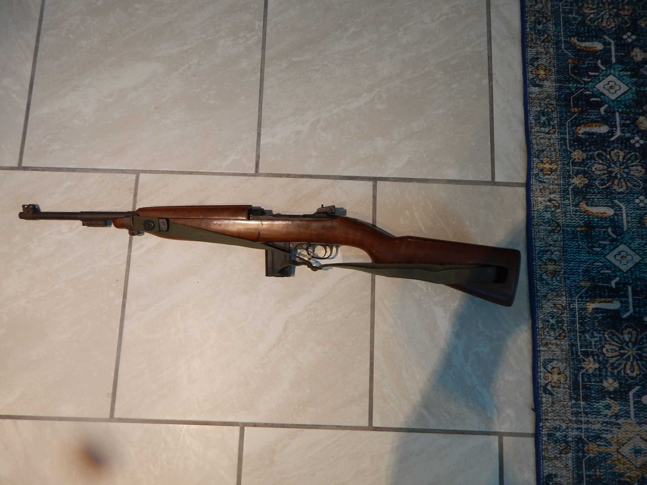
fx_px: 411
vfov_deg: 61.1
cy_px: 242
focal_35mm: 22
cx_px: 324
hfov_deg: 76.4
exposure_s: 1/30
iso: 125
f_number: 3
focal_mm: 4
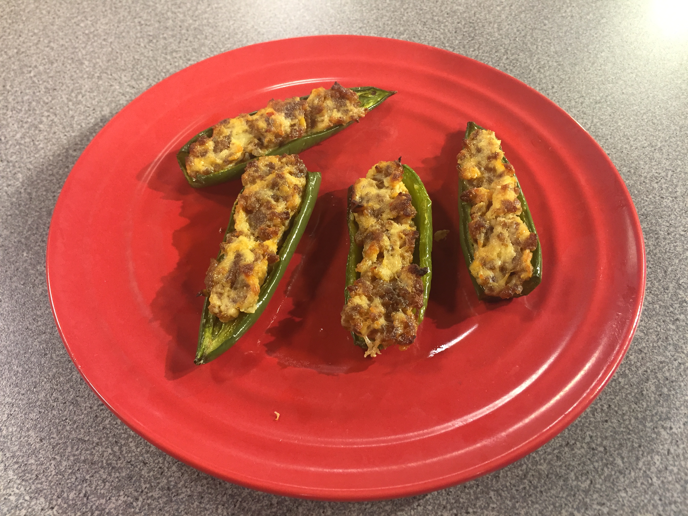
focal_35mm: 29
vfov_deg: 48.2
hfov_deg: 61.7
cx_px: 344
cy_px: 258
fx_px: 576
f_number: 2.2
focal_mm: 4.15
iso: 125
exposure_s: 1/30
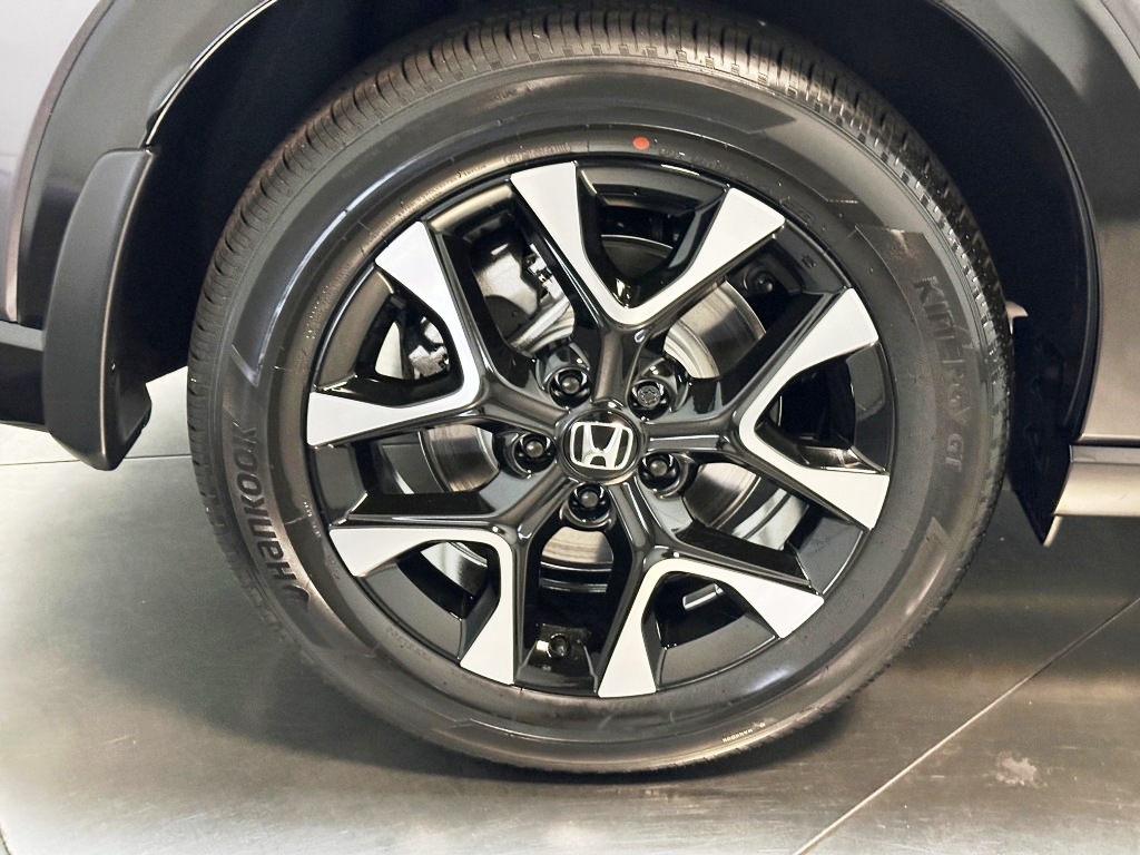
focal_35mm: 48
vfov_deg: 30.3
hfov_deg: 39.7
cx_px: 570
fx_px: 1581
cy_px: 428
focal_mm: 6.86
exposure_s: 1/30
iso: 640
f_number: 1.78
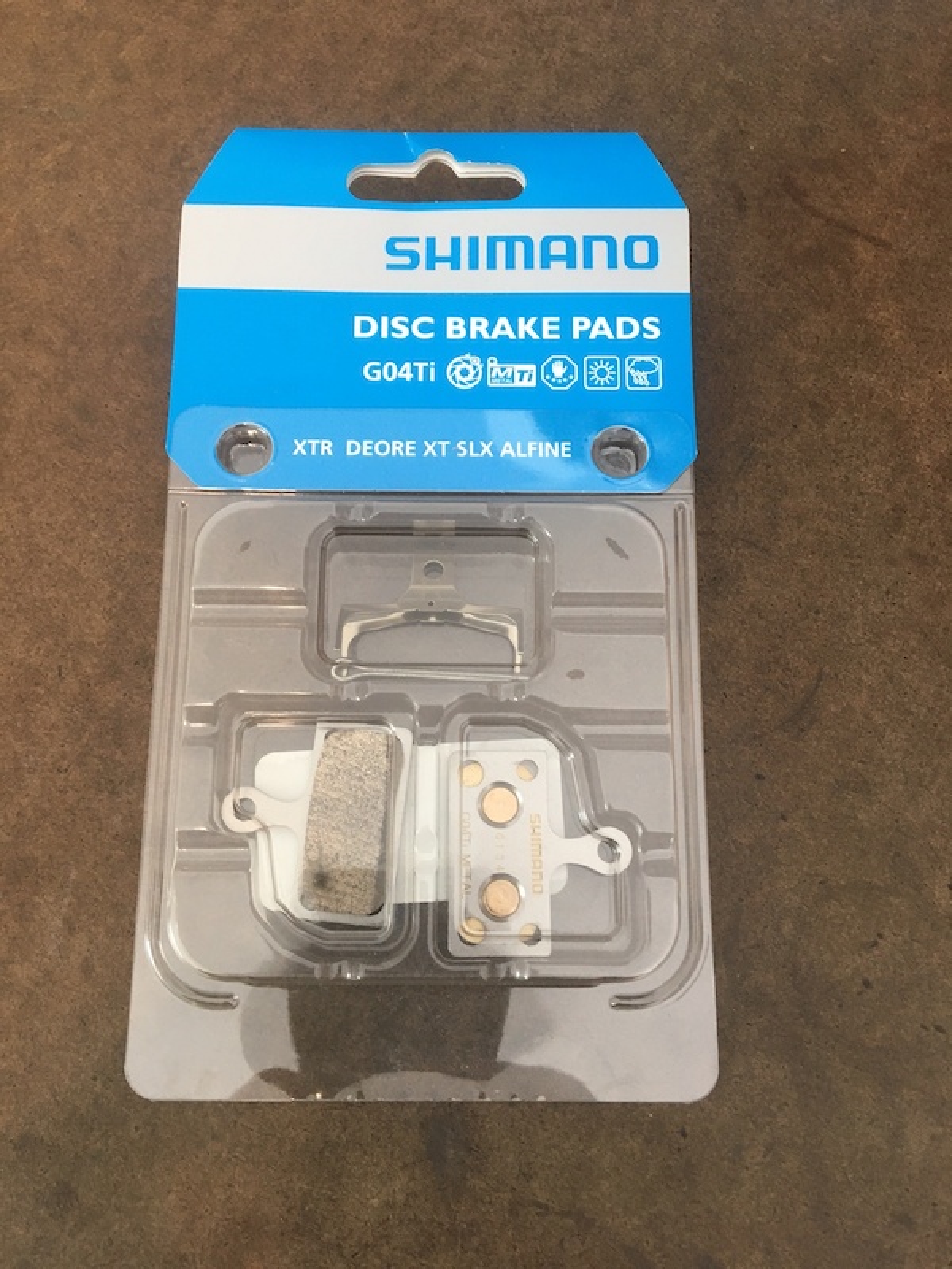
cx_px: 476
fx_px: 1063
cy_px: 634
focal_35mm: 29
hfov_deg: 48.2
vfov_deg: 61.7
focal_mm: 4.15
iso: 80
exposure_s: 1/30
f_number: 2.2
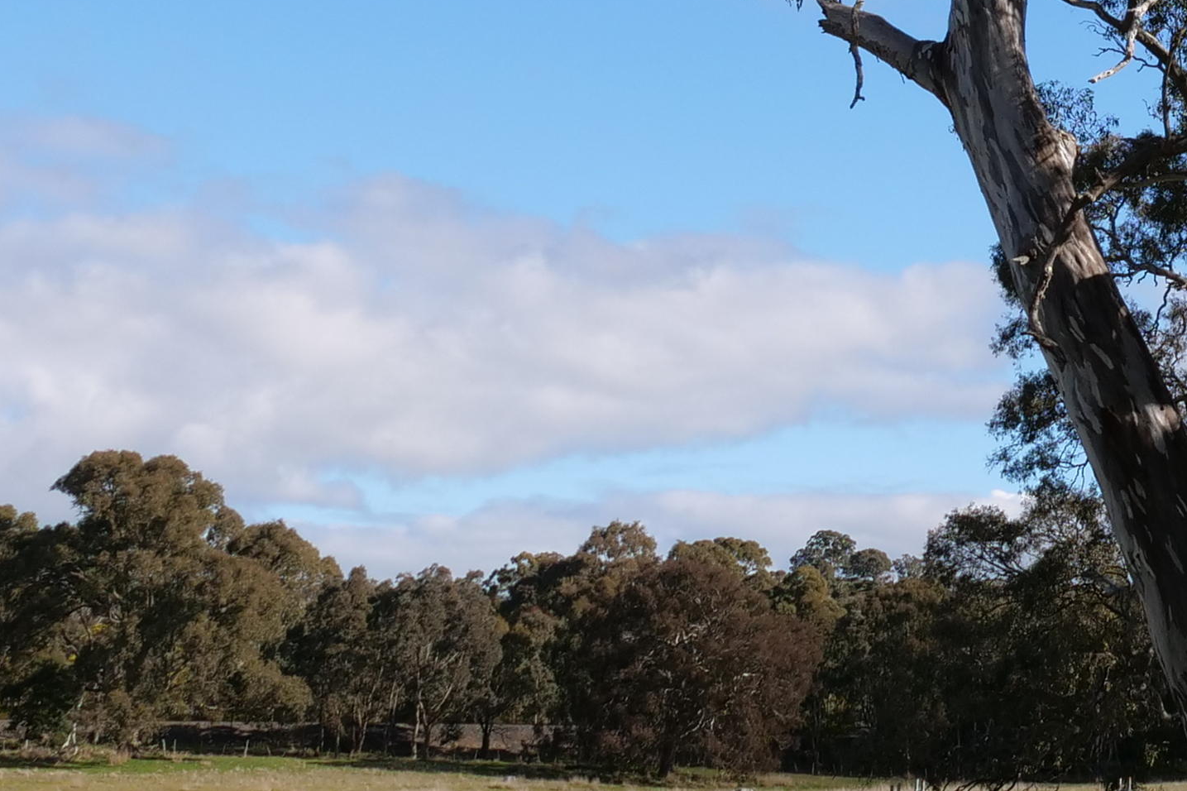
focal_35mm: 87
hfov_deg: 21.8
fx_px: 2868
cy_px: -222
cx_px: 1405
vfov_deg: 15.0
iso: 200
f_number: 6.3
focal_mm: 12
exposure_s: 1/640
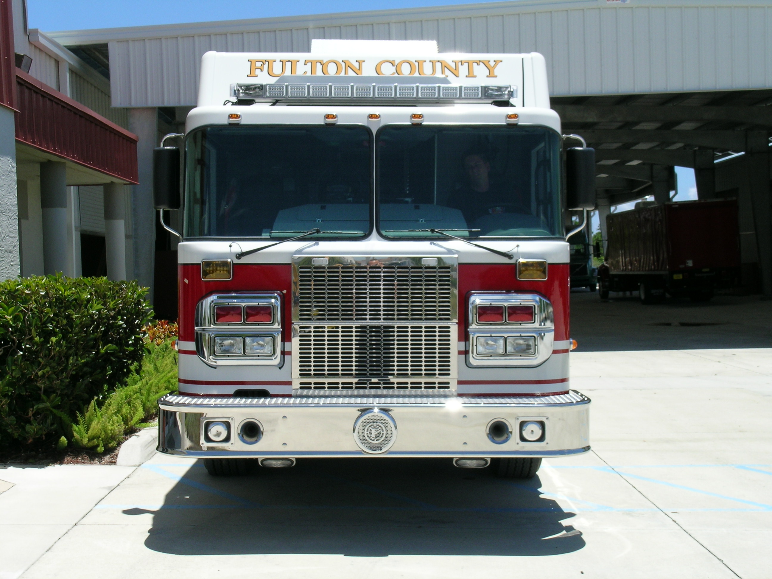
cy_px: 290
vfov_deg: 27.5
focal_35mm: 53
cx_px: 386
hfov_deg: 36.2
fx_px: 1182
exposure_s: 1/236
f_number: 7.9
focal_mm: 11.1
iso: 50
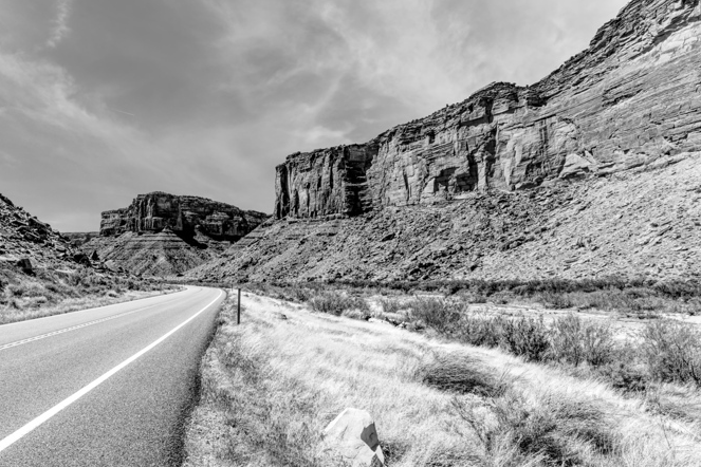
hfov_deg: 81.0
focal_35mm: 20
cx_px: 228
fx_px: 388
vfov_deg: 61.7
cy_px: 270
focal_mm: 14.7
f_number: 16
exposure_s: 1/160
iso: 100
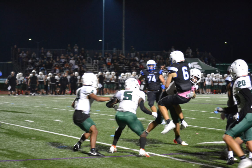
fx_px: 756
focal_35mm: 108
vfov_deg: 12.7
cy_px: 84
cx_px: 126
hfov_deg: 18.9
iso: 3200
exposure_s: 1/125
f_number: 4.2
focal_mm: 72
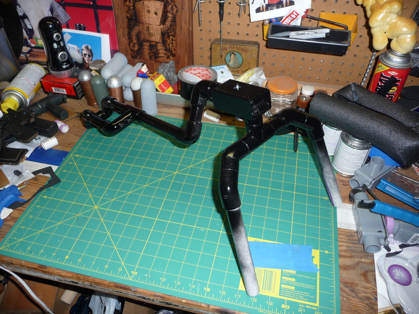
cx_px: 210
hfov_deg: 63.4
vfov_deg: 49.7
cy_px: 157
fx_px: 339
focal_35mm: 28
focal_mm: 4.7
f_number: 3.3
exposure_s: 1/30
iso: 100
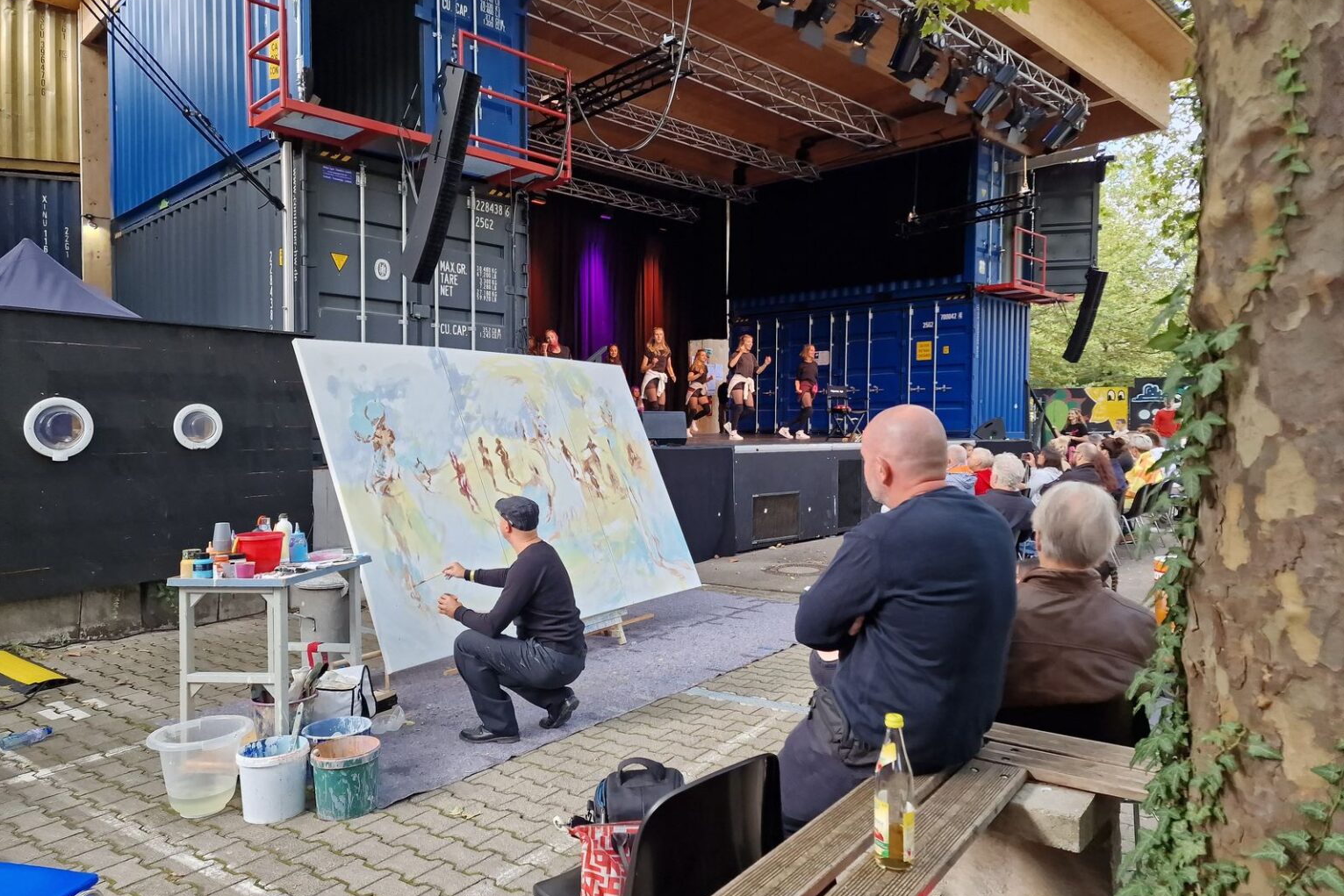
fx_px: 896
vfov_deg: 53.1
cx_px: 672
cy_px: 437
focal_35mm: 24
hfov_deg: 73.7
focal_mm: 6.4
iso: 100
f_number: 1.8
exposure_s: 1/180
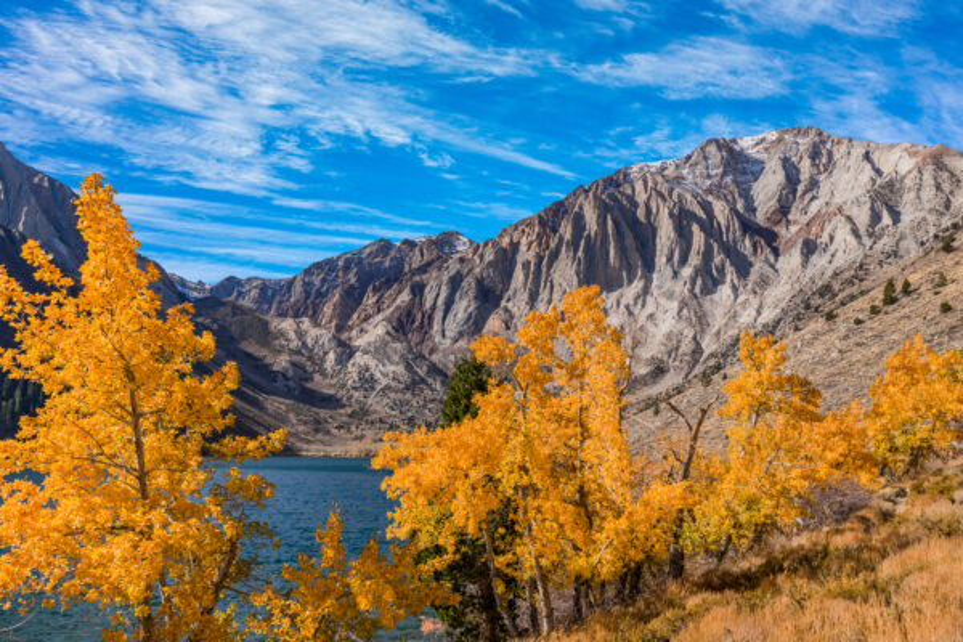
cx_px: 482
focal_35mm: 35
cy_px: 321
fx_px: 936
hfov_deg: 54.4
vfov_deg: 37.9
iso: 100
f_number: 8
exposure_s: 1/250
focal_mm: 35
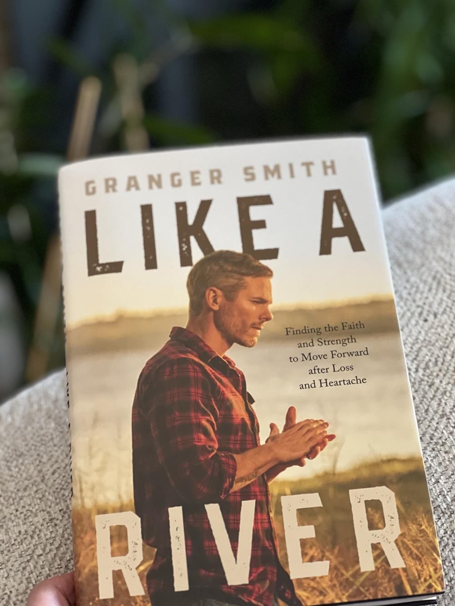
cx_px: 228
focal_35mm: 77
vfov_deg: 25.3
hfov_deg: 19.1
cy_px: 303
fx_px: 1349
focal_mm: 9
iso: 500
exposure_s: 1/24
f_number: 2.8
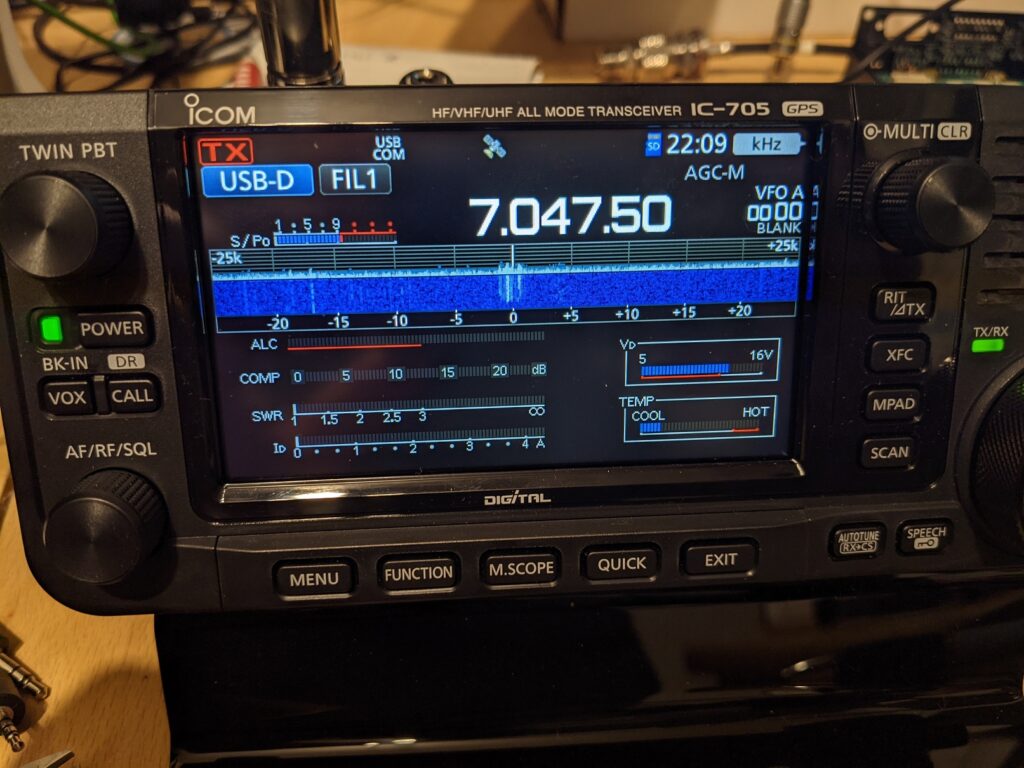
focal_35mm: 27
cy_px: 384
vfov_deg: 51.4
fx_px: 799
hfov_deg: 65.3
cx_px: 512
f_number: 1.73
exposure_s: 1/23.6
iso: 48
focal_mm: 4.38
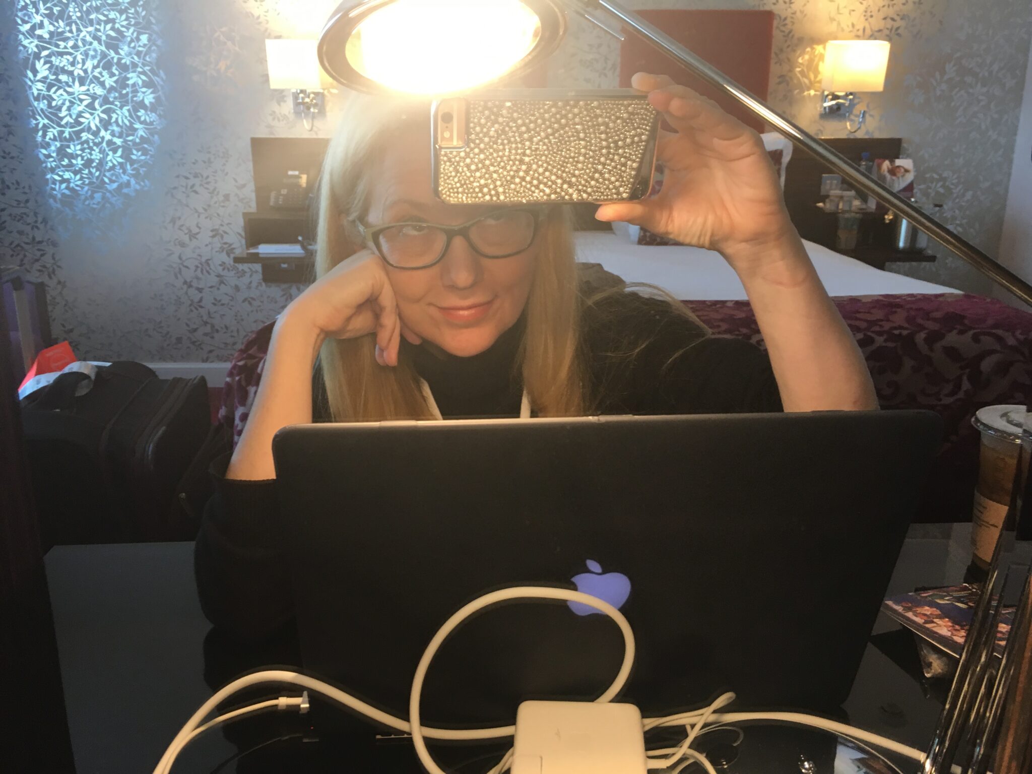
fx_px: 865
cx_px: 516
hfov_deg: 61.7
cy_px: 387
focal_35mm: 29
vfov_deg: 48.2
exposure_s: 1/33
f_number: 2.2
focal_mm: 4.15
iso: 50
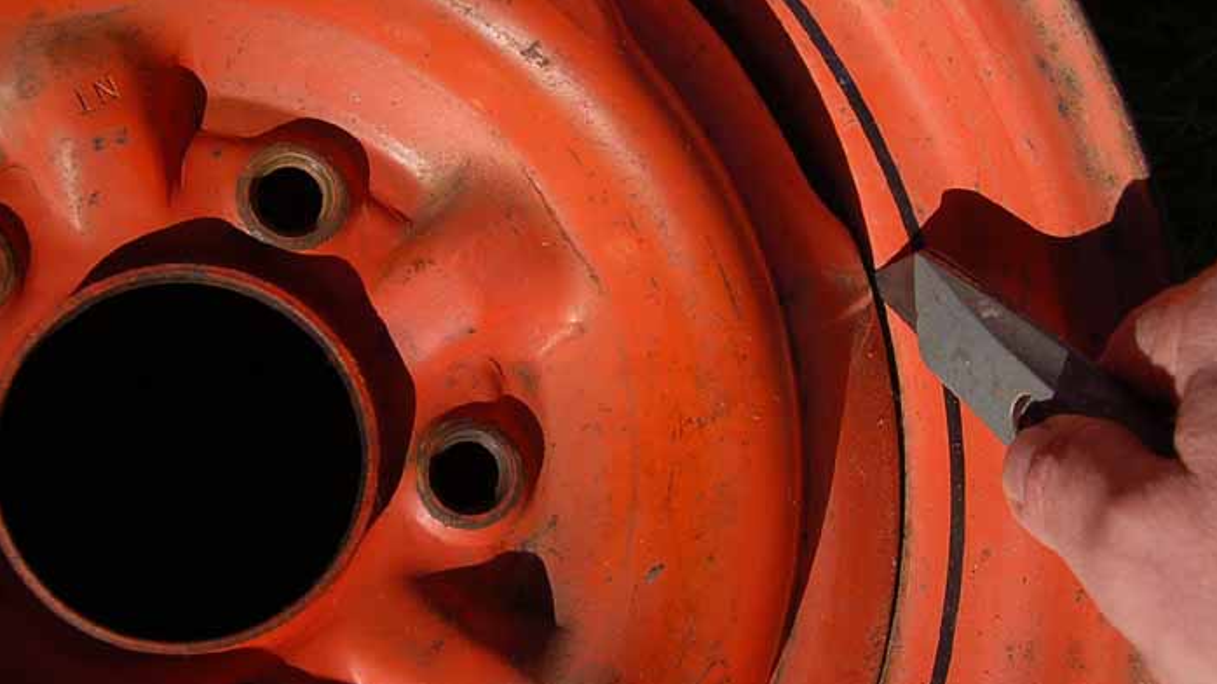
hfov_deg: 37.5
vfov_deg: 21.6
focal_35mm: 56
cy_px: 296
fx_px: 1791
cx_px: 613
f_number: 10
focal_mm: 35
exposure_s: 1/400
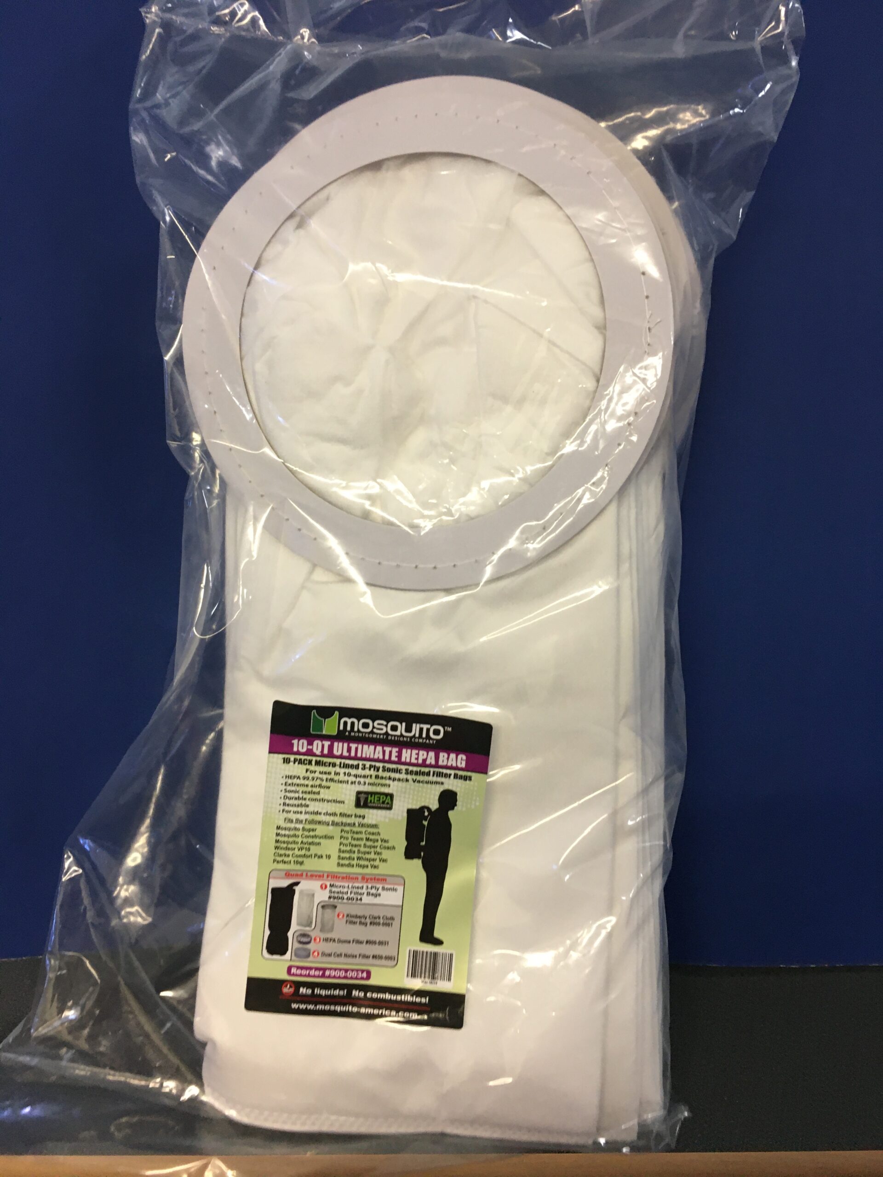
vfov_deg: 61.7
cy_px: 588
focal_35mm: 29
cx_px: 442
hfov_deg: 48.2
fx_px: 986
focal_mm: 4.15
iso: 100
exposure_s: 1/30
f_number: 2.2
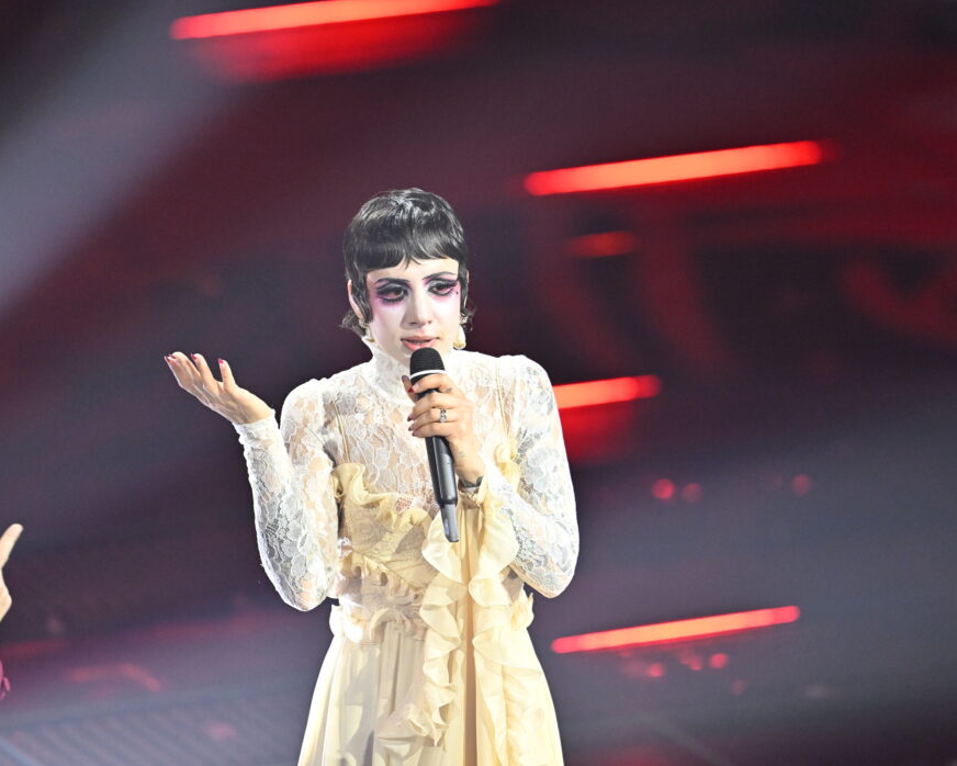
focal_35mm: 452
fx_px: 12805
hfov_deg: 4.3
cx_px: 507
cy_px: 383
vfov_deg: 3.4
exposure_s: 1/320
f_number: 2.8
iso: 4000
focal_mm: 400
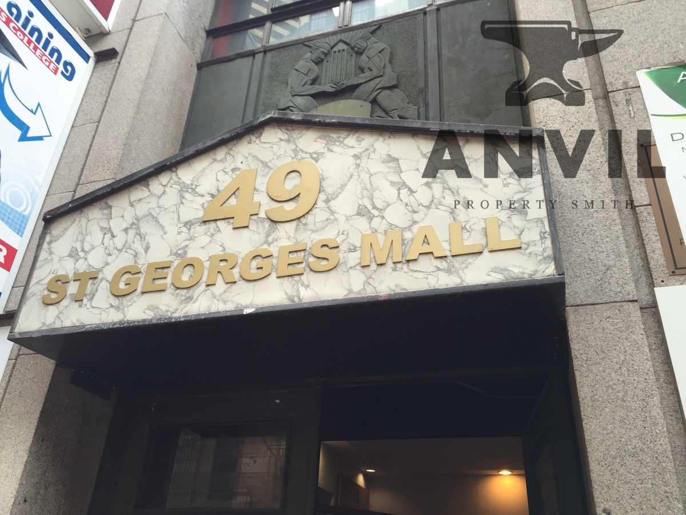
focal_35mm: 29
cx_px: 343
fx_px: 575
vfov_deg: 48.2
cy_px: 258
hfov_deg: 61.7
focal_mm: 4.15
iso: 32
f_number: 2.2
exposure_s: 1/111
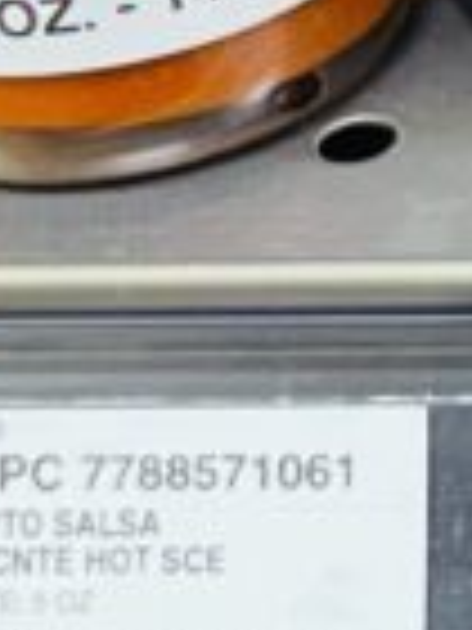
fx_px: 3454
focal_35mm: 190
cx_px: 1519
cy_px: -486
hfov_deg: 6.9
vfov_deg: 9.9
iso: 320
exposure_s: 1/60
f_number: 1.6
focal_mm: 4.2
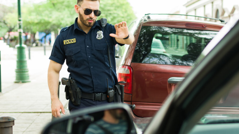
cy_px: 73
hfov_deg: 29.3
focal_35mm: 70
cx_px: 198
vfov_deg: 17.2
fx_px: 444
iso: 100
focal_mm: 35
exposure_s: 1/250
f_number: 1.8
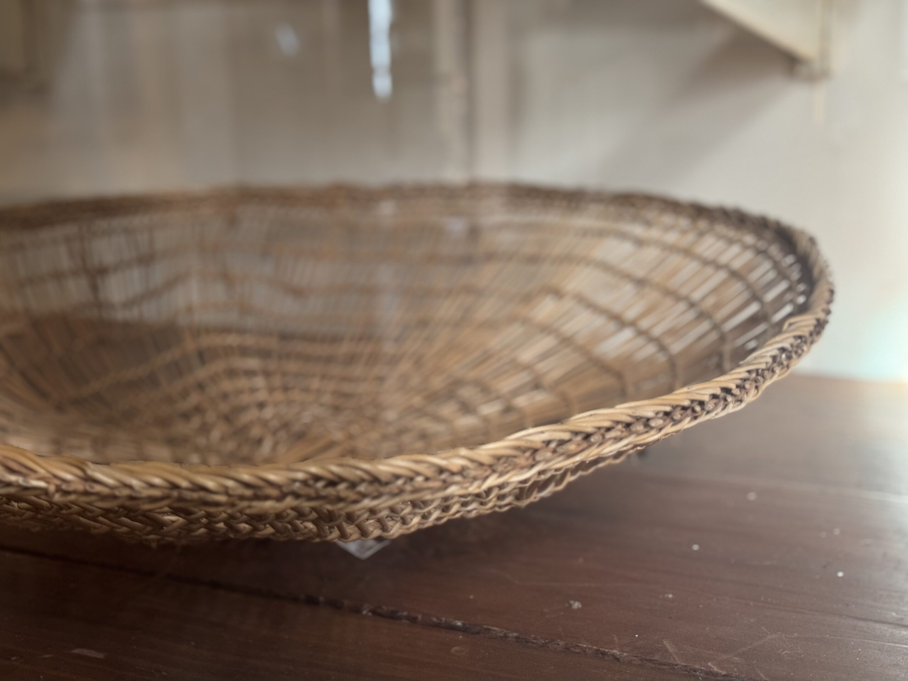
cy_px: 340
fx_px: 1259
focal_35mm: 48
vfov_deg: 30.3
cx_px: 454
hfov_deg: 39.7
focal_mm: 6.76
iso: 200
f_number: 1.78
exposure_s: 1/40
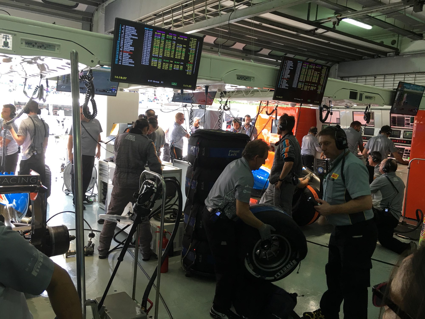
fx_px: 356
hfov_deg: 61.7
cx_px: 212
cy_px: 160
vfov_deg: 48.2
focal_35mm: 29
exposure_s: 1/33
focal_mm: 4.15
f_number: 2.2
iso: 32
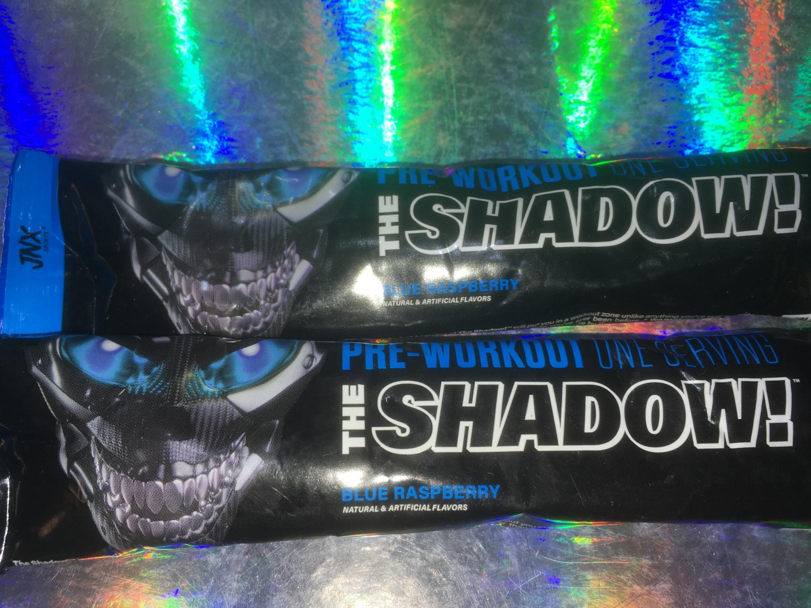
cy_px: 304
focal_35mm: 29
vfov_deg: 48.2
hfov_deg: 61.7
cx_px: 406
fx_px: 679
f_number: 2.2
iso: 25
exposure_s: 1/229
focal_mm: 4.15
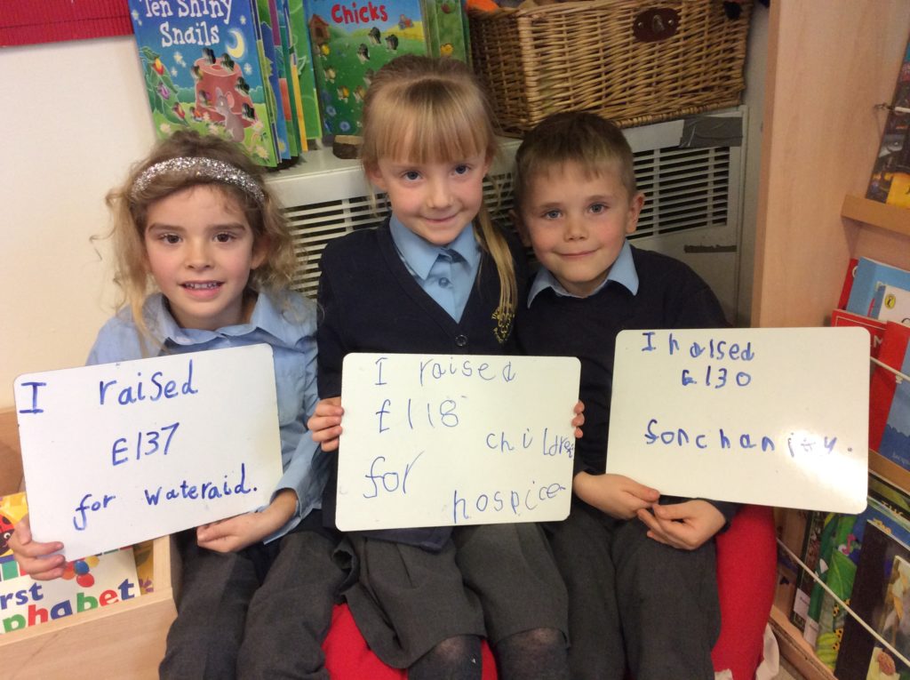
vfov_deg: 44.1
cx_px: 455
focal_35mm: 32
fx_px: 840
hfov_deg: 56.9
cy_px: 340
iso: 160
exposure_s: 1/25
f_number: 2.4
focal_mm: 3.3
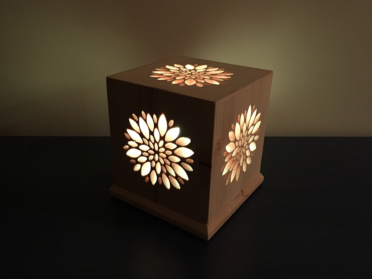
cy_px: 140
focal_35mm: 29
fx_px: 312
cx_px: 186
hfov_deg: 61.7
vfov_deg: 48.2
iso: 250
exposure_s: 1/15
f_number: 2.2
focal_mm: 4.15
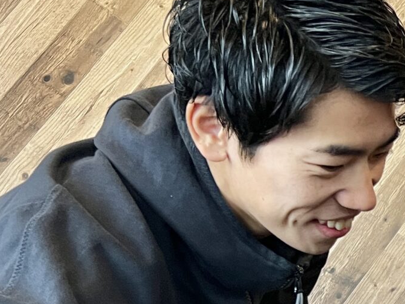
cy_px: 329
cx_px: 672
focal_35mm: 99
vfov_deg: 14.6
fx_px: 1158
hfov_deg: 17.1
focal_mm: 5.7
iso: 250
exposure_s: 1/60
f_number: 1.5
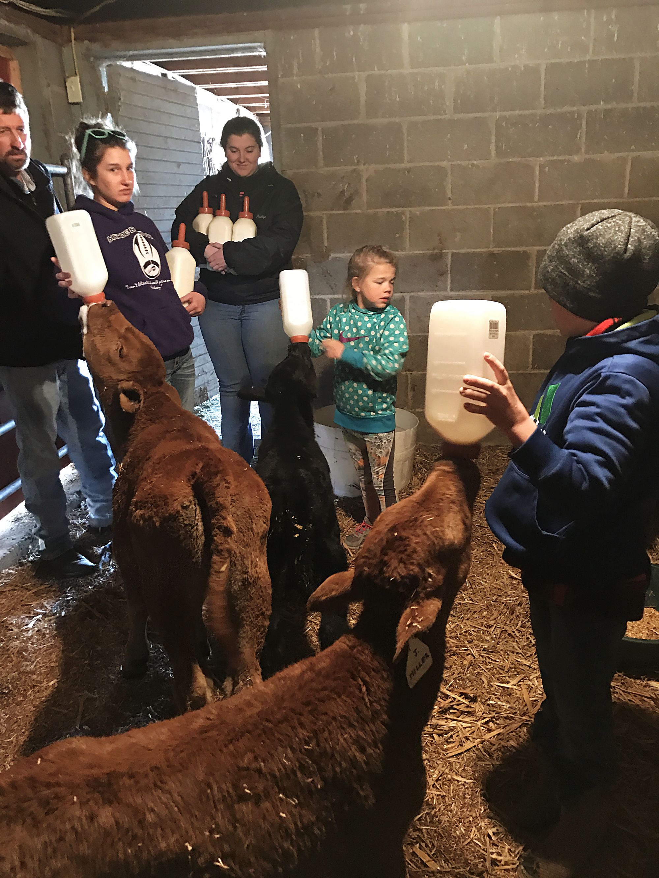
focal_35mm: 28
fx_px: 711
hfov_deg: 49.7
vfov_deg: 63.4
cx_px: 330
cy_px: 439
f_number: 1.8
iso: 100
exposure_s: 1/8
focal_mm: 3.99
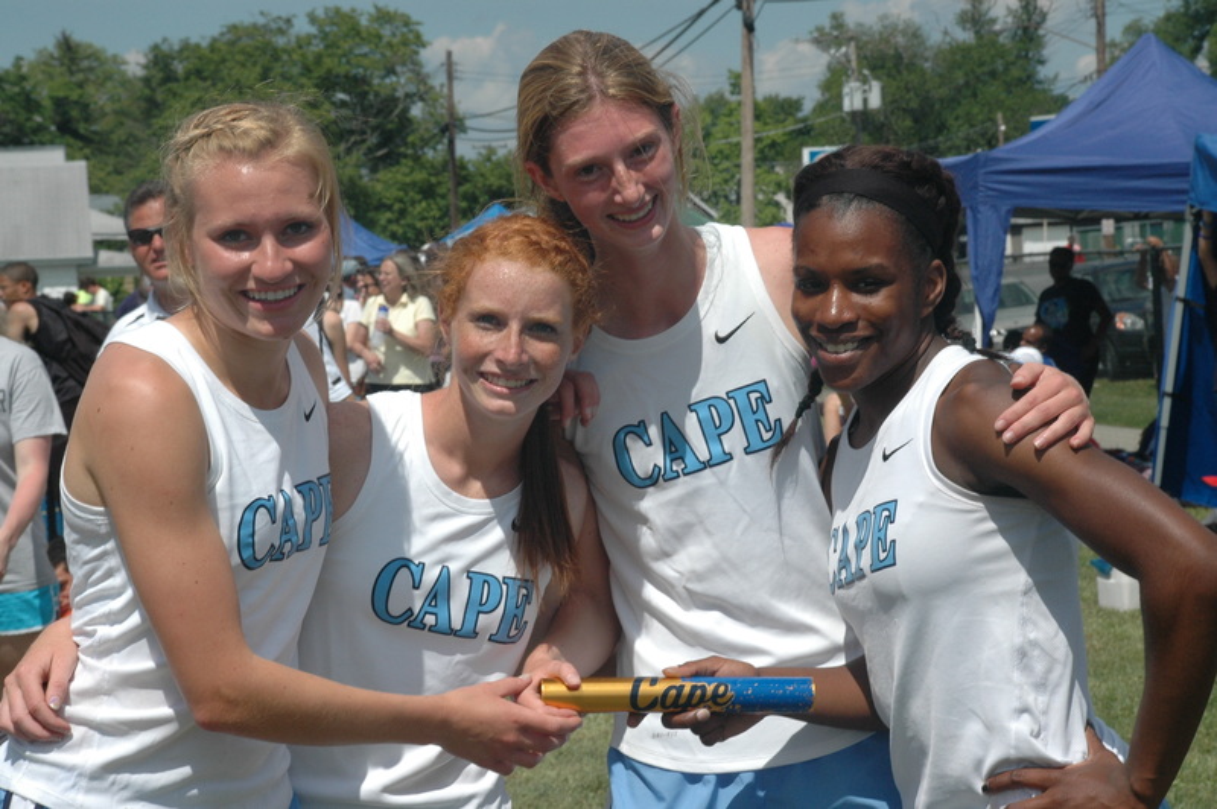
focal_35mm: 105
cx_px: 608
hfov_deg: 19.5
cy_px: 404
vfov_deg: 13.0
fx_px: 3547
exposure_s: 1/400
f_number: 18
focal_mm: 70
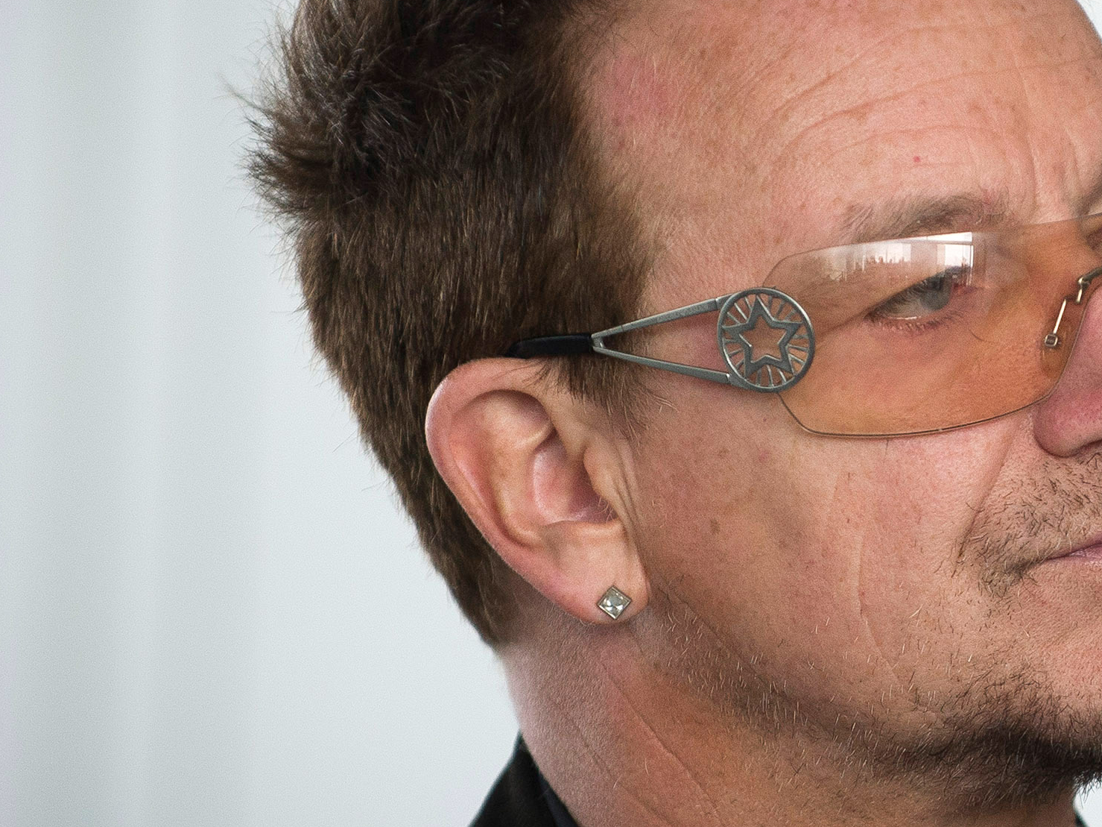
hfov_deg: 5.1
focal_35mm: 390
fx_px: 12415
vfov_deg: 3.8
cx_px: 890
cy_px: 365
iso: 1600
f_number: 2.8
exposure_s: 1/800
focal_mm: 200
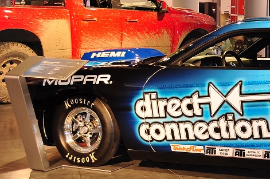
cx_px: 316
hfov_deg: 22.5
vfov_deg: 16.2
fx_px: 629
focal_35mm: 84
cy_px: 83
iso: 200
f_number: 4.5
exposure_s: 1/15
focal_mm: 22
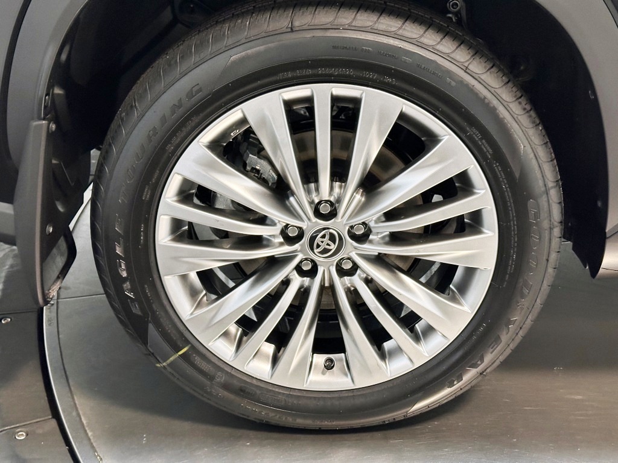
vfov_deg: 30.3
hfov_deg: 39.7
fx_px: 857
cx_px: 309
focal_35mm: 48
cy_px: 232
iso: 500
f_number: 1.78
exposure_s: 1/30
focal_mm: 6.86
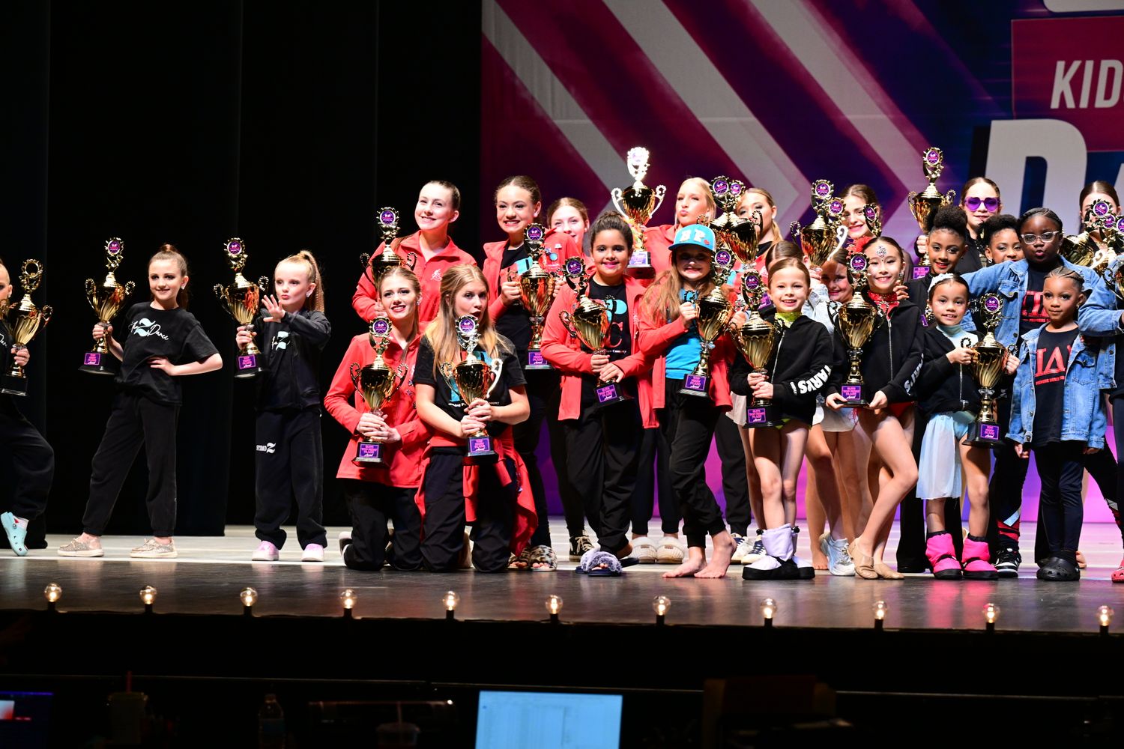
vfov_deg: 13.4
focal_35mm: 102
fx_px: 3184
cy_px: 374
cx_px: 562
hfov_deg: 20.0
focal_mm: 102
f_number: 4.5
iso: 3200
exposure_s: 1/400
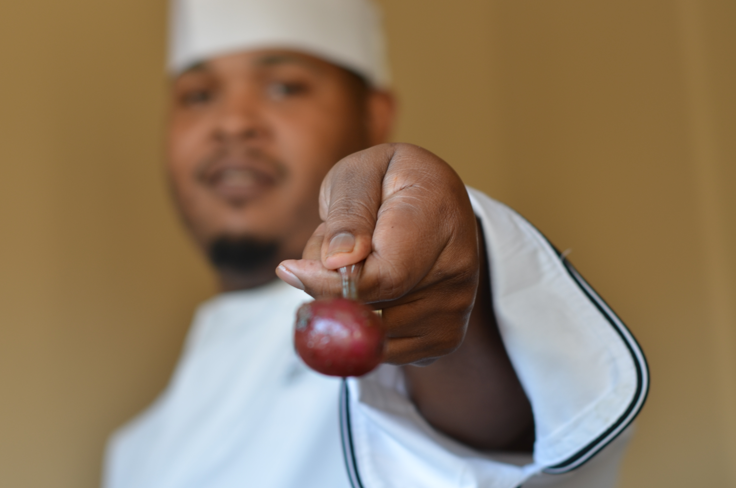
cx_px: 310
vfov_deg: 14.3
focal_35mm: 95
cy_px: 271
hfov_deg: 21.5
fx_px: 1938
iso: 100
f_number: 2.8
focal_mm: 50
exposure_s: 1/30
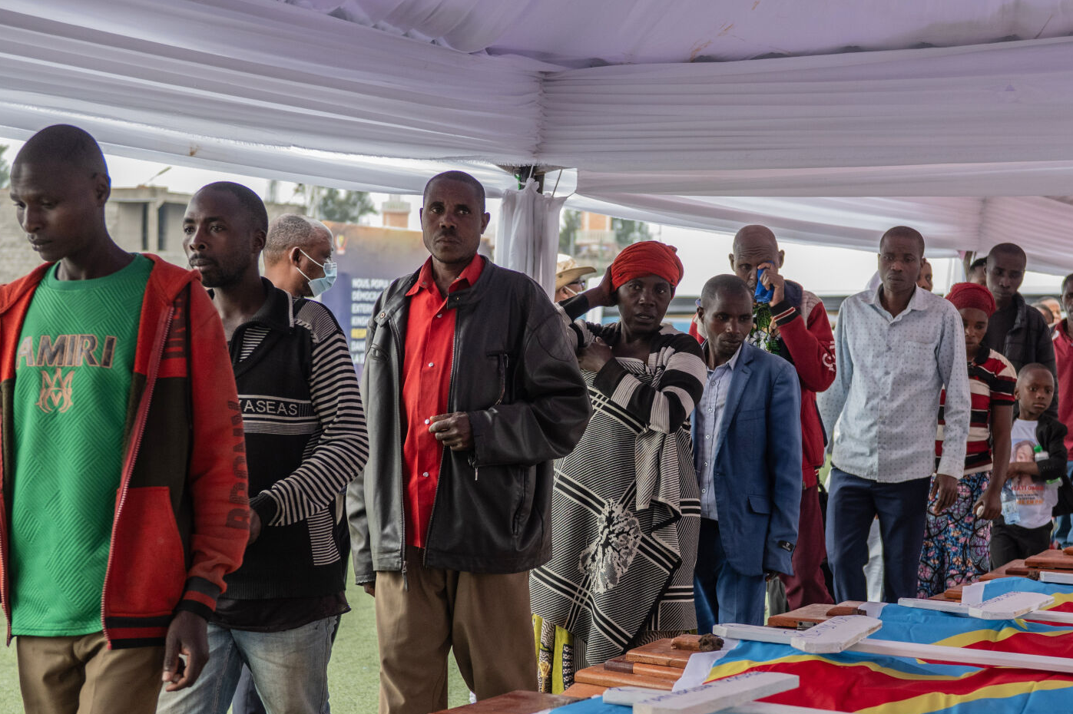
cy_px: 426
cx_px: 623
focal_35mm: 72
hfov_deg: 28.0
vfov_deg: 18.9
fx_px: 2145
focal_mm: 38
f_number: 2.8
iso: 640
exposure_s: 1/800
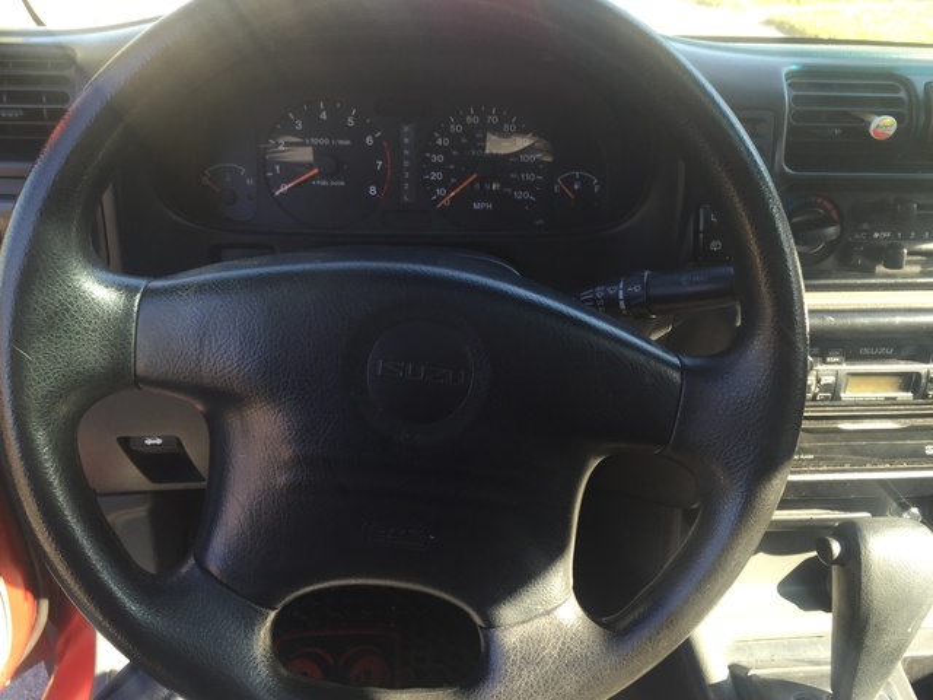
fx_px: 782
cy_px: 350
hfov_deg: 61.7
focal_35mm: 29
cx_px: 466
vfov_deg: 48.2
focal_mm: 4.15
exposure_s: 1/120
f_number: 2.2
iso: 50
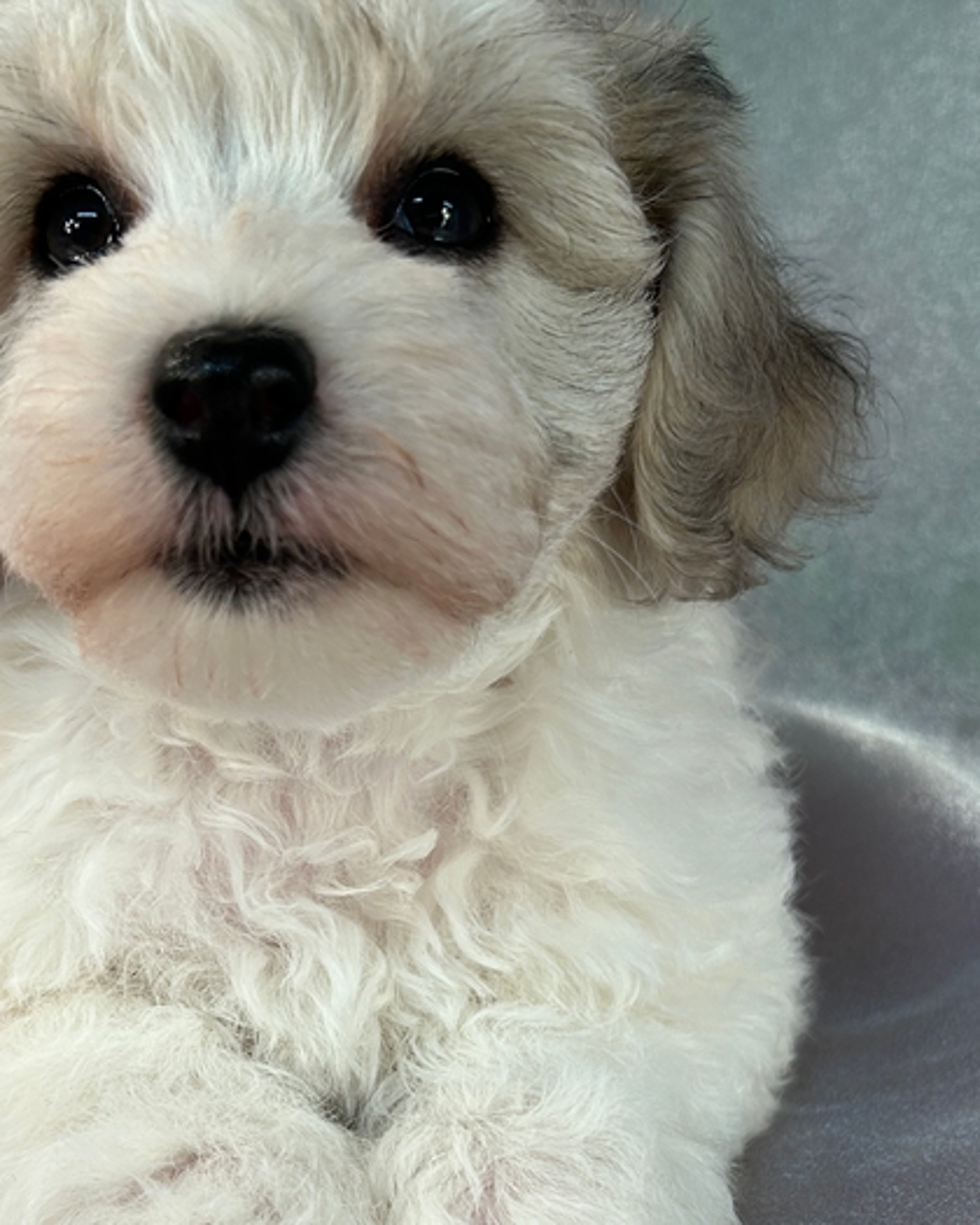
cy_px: 805
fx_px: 2103
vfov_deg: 32.2
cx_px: 247
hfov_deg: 25.9
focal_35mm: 58
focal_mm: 5.7
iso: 32
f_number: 1.5
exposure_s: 1/126
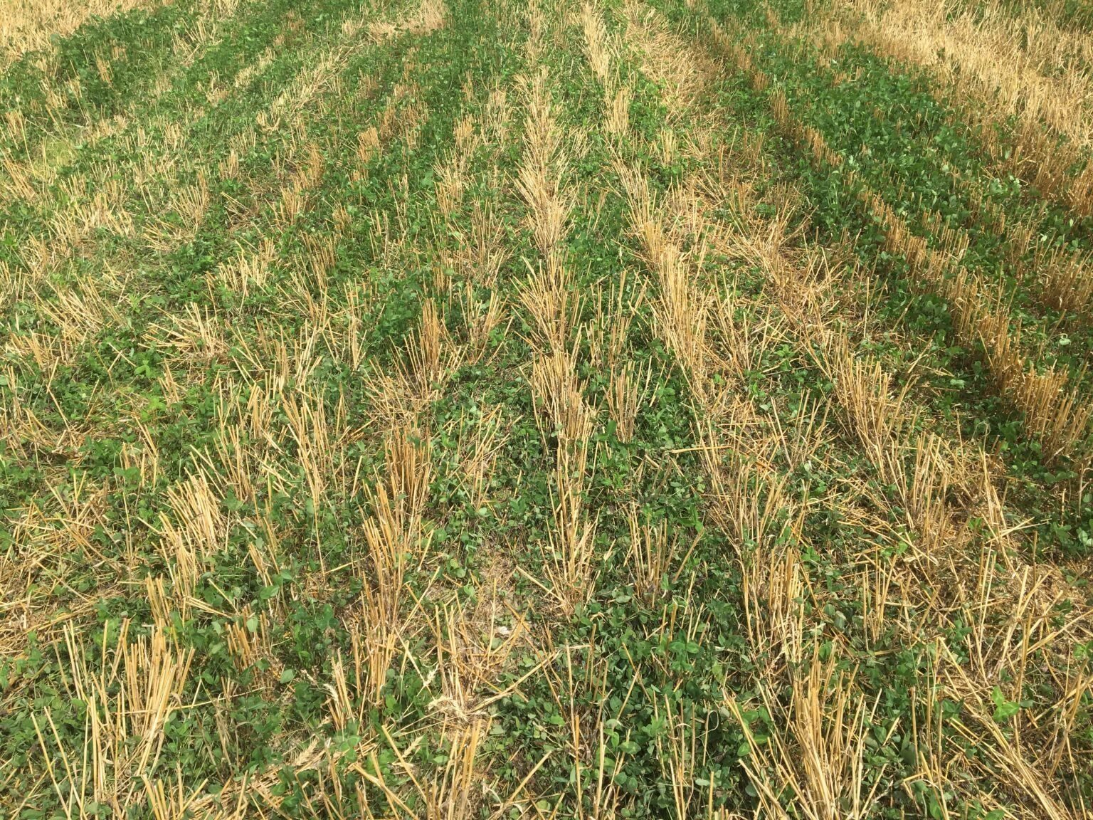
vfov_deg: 48.2
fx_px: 916
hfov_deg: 61.7
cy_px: 410
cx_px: 546
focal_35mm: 29
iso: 25
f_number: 2.2
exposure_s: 1/1241
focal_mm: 4.15
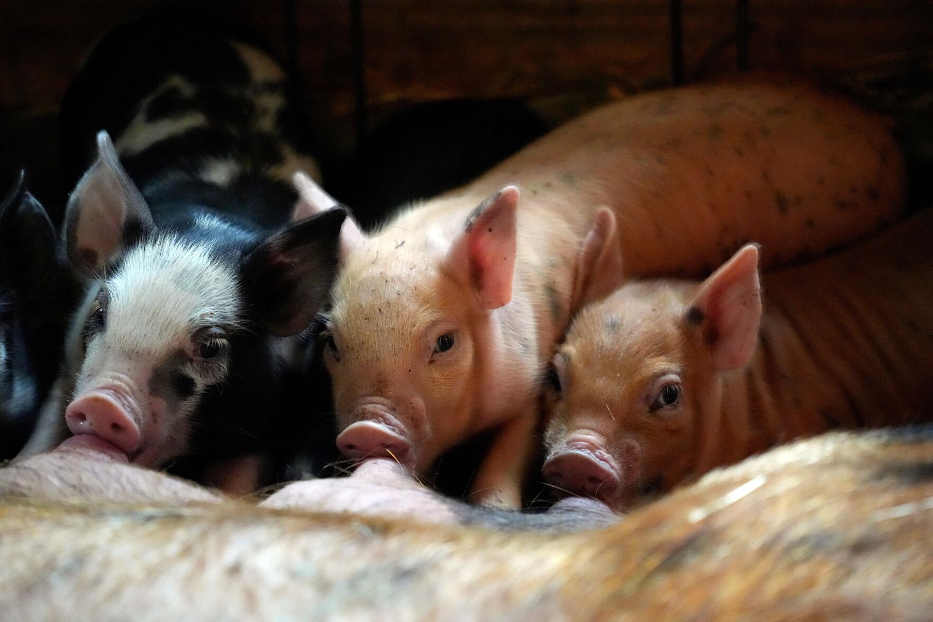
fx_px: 5182
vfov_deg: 6.9
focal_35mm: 200
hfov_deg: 10.3
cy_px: 311
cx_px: 466
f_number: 2.8
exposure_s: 1/1000
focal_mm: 200
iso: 16000
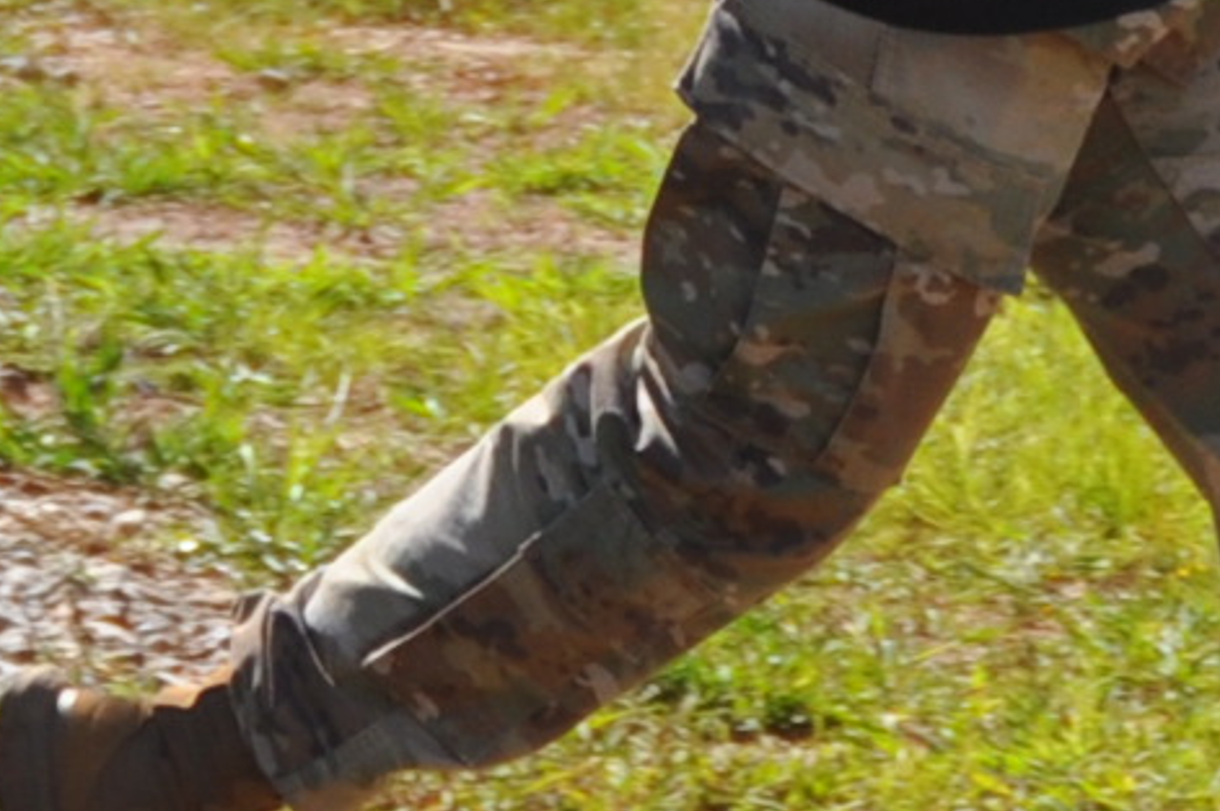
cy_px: -547
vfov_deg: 1.4
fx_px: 32919
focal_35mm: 972
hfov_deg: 2.1
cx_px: 1225
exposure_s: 1/800
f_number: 7.1
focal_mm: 95
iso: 200
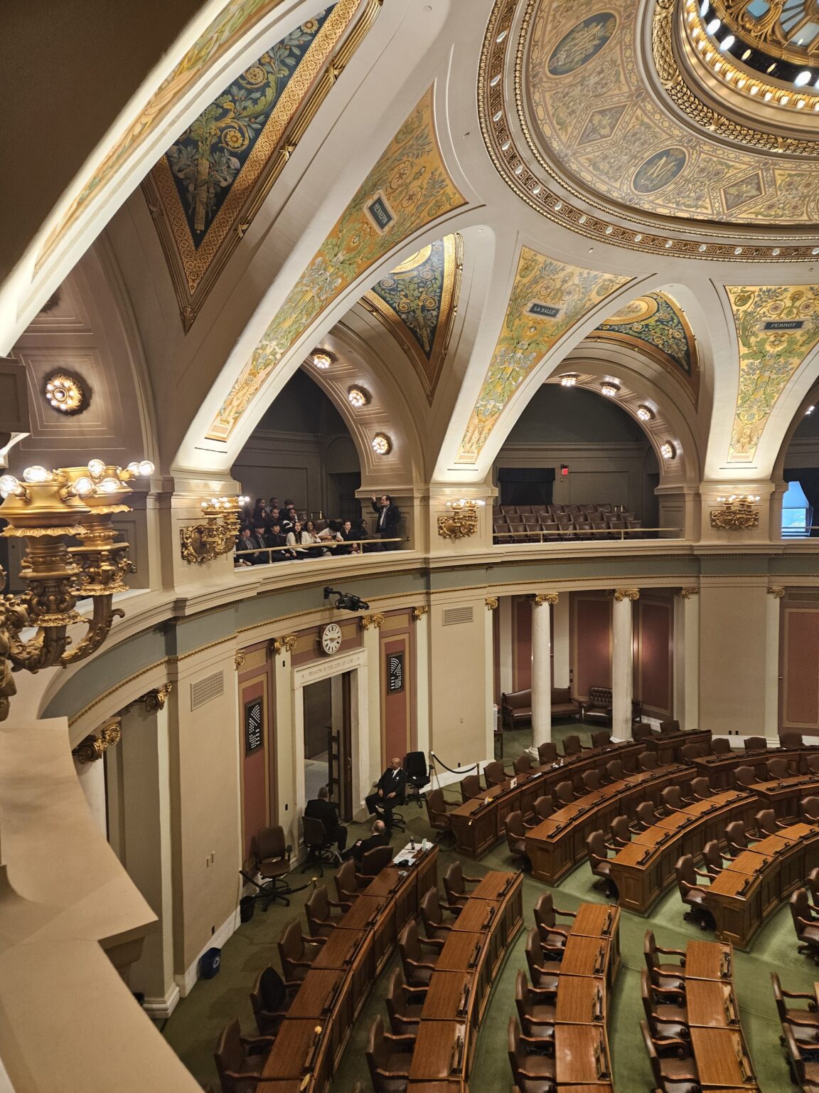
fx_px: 726
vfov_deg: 73.9
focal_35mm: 23
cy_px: 546
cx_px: 410
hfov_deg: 58.9
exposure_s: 1/120
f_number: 1.8
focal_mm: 5.4
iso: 200
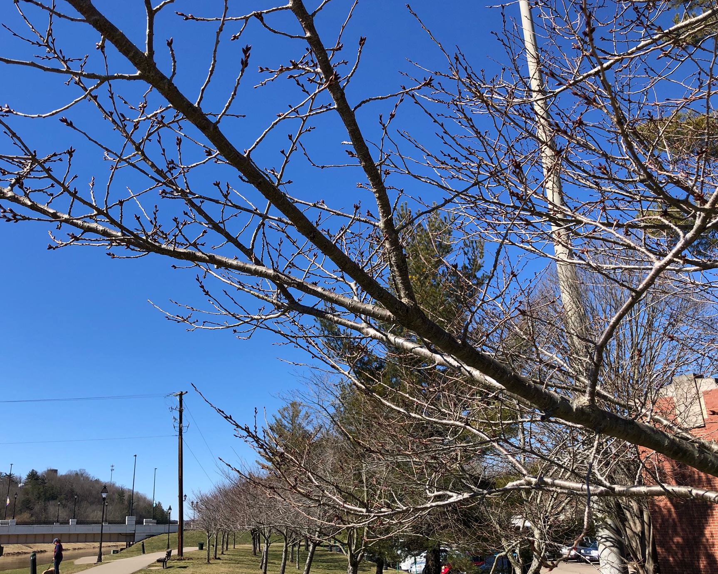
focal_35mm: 32
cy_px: 302
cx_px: 306
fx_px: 680
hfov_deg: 55.5
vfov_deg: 45.8
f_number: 1.8
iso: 20
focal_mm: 3.99
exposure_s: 1/1600
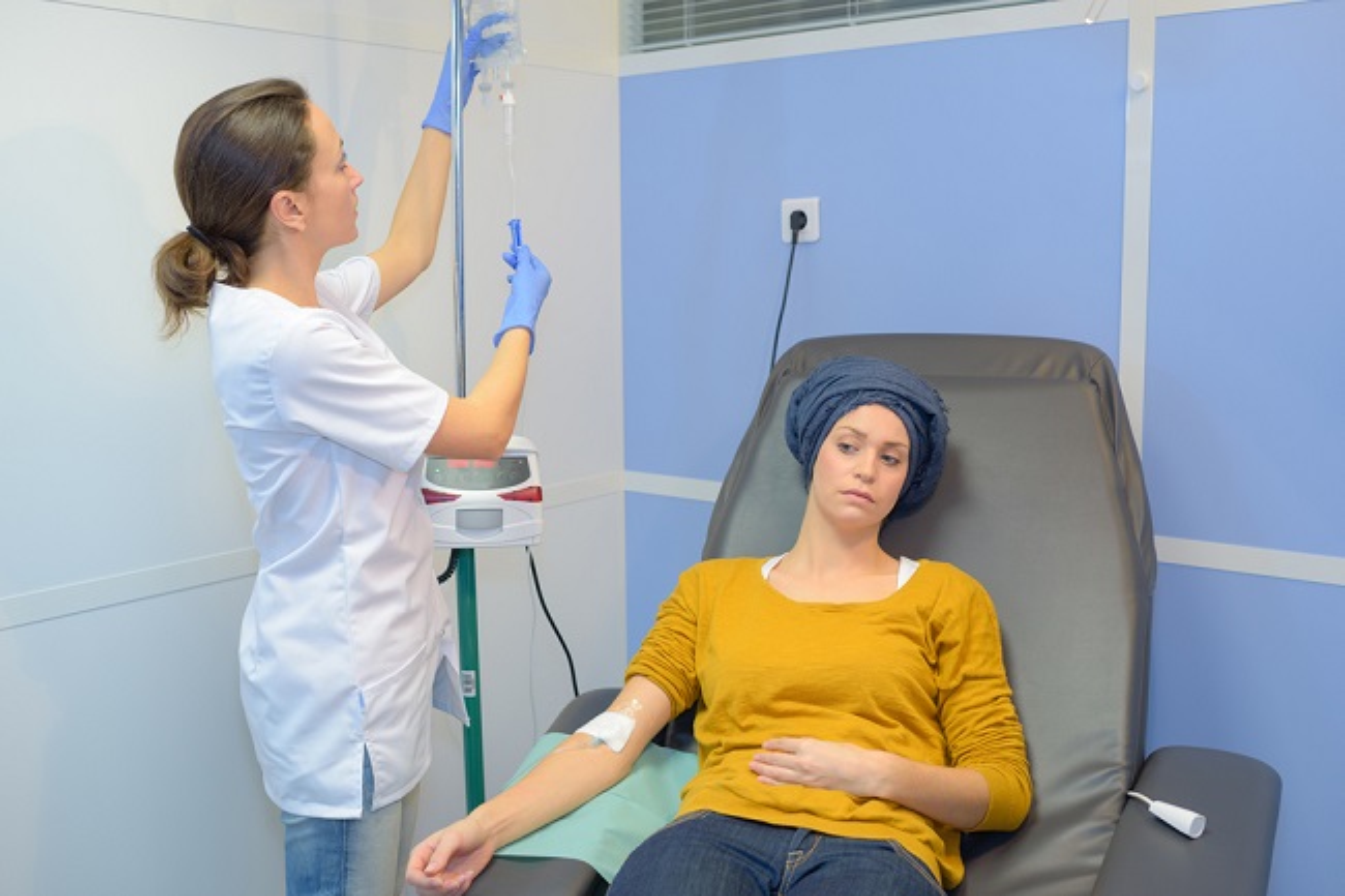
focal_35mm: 35
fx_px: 1307
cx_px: 672
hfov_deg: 54.4
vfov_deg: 37.8
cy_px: 448
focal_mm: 35
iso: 320
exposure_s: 1/60
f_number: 3.5
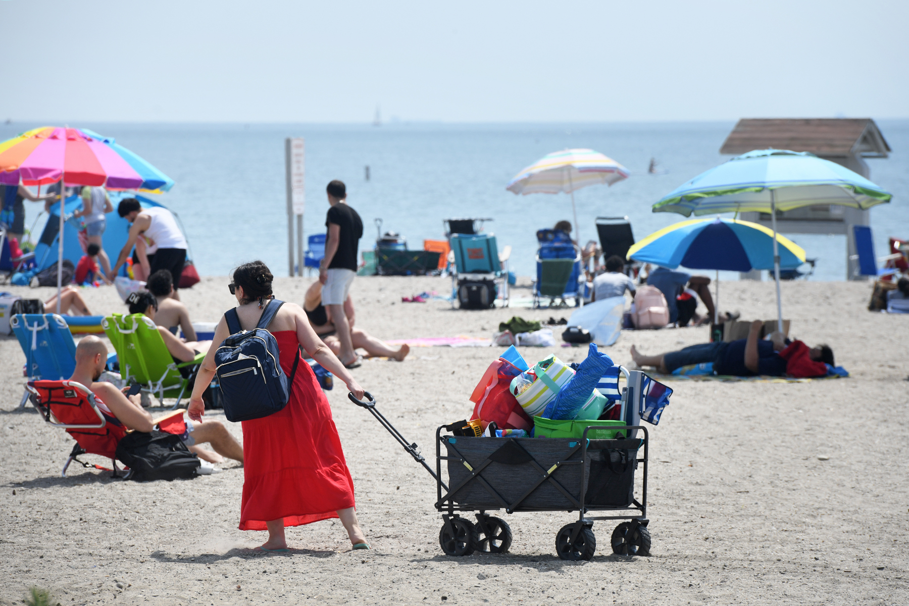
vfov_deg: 6.9
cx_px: 454
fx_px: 5050
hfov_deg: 10.3
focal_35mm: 200
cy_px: 303
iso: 200
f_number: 8
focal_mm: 200
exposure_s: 1/800
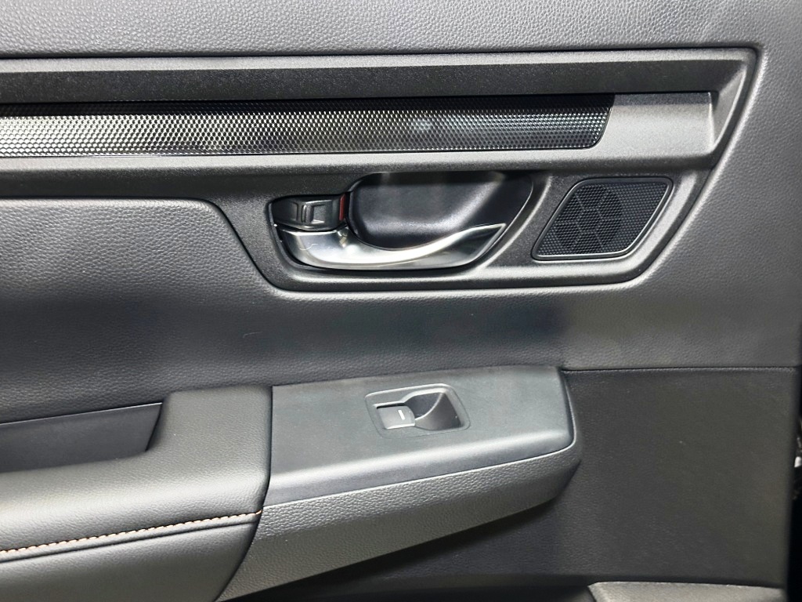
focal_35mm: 48
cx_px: 401
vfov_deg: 30.3
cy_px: 301
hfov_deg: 39.7
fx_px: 1112
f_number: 1.78
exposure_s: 1/30
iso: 640
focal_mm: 6.86
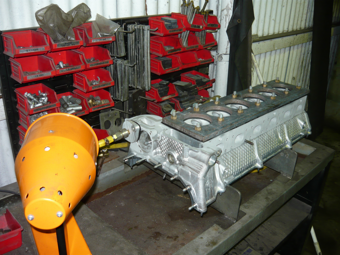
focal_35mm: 33
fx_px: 324
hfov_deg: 55.4
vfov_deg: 42.9
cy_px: 128
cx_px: 170
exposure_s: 1/30
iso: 100
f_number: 2.8
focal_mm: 5.5
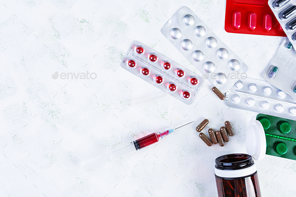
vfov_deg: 28.1
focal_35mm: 48
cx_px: 148
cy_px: 98
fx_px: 395
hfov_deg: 41.1
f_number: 7.1
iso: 100
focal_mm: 32
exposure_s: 1/100
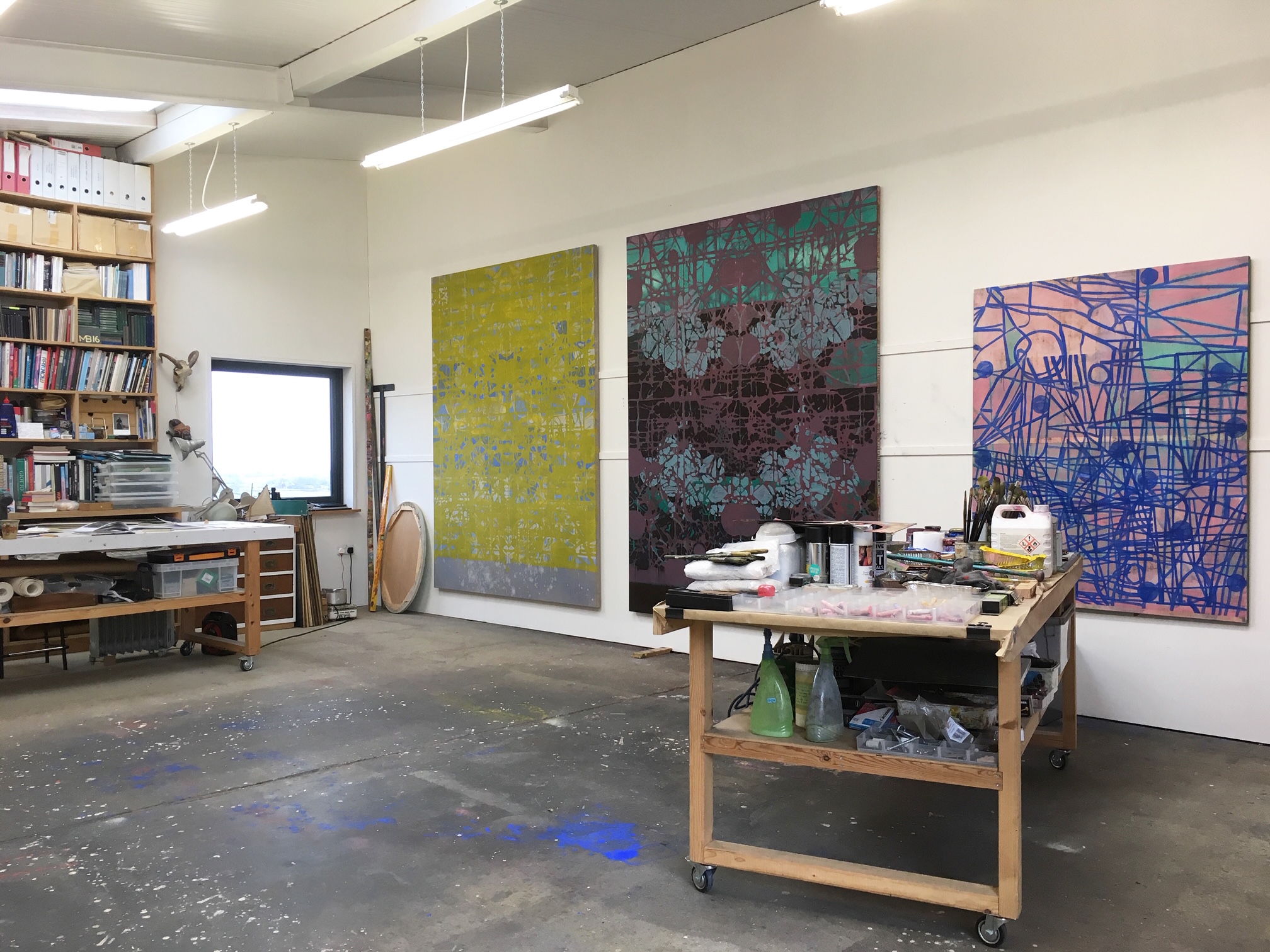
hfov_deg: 61.7
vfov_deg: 48.2
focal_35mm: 29
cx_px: 635
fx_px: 1064
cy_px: 476
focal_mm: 4.15
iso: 32
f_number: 2.2
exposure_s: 1/33
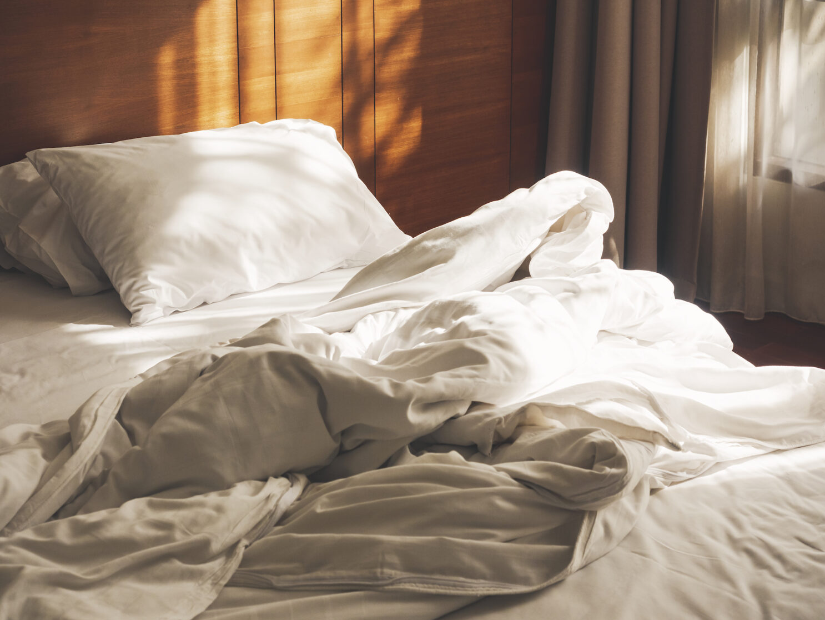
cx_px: 400
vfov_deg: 23.7
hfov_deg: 31.2
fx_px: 1478
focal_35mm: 62
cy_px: 311
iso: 200
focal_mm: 30
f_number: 4
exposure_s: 1/250
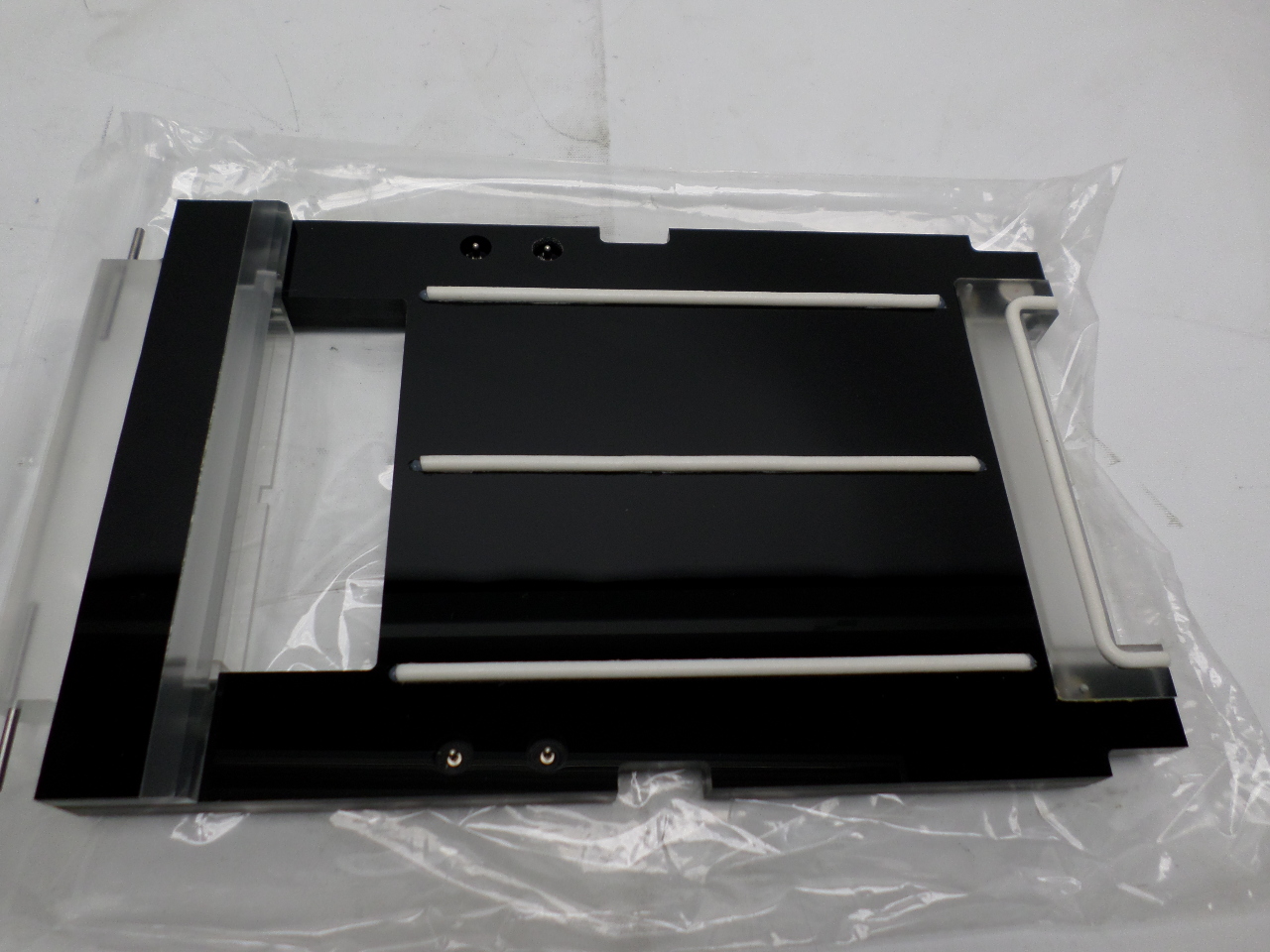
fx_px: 917
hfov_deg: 69.4
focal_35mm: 25
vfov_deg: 54.9
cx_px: 635
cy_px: 476
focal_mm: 4.5
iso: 80
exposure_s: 1/350
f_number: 2.5
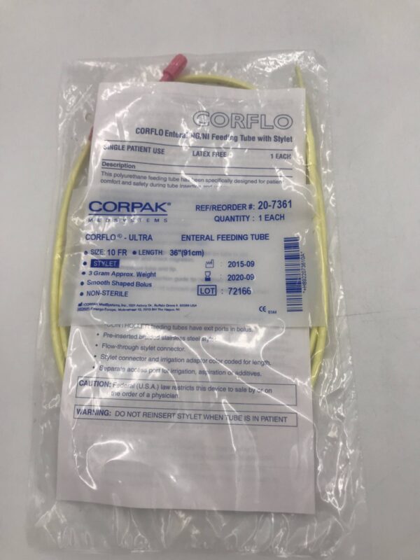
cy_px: 280
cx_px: 210
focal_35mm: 28
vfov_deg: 63.4
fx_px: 453
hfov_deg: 49.7
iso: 20
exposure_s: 1/258
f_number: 1.8
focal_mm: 3.99
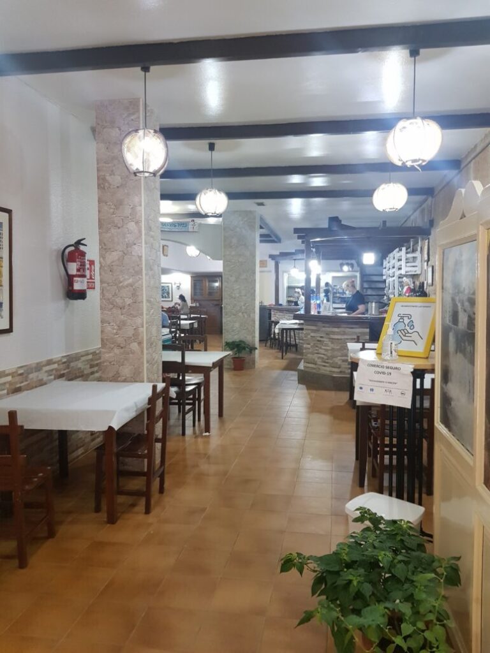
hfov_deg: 53.1
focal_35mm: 26
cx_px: 245
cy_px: 326
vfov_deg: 67.3
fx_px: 491
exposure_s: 1/50
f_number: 1.7
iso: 400
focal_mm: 4.2
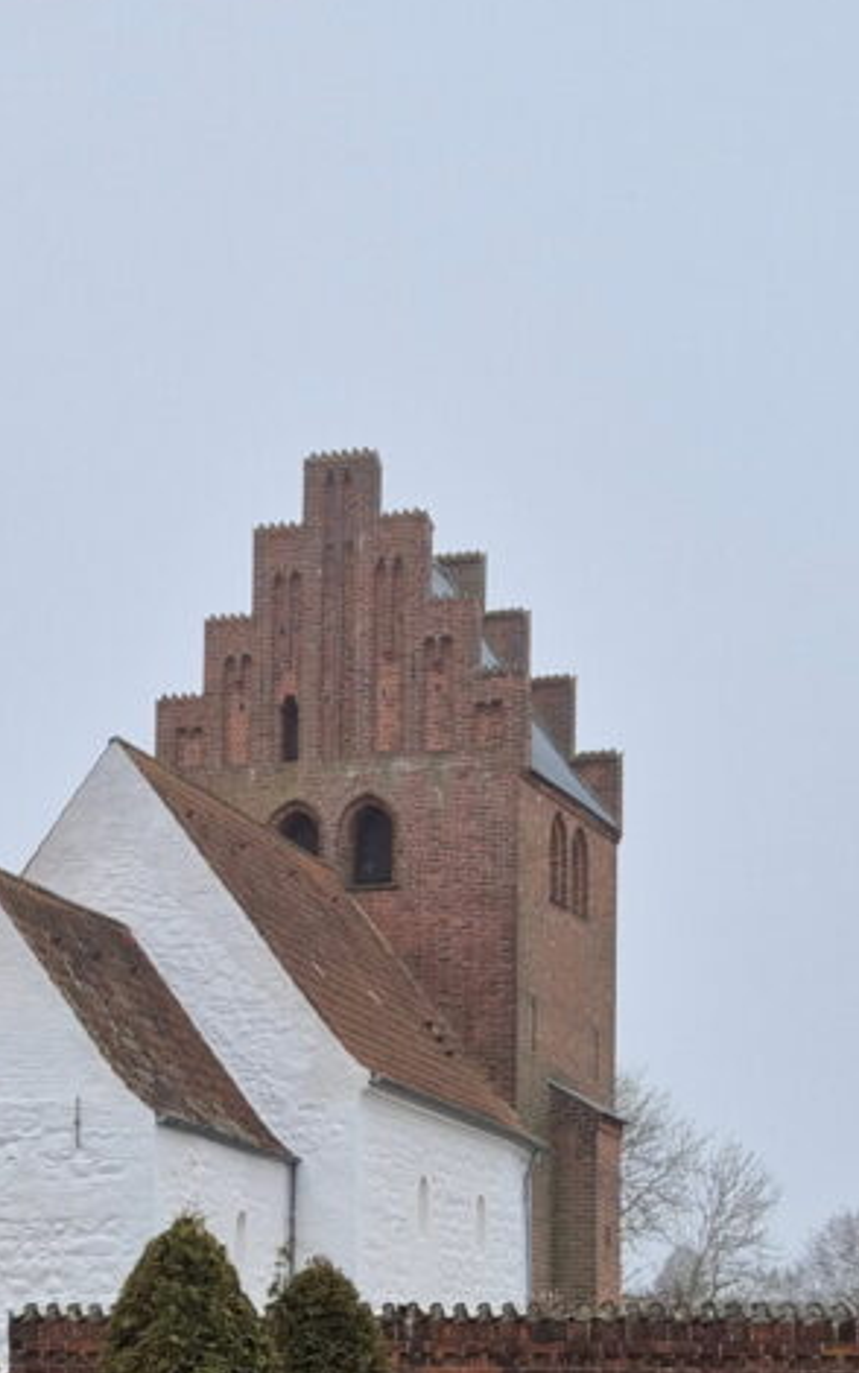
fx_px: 1685
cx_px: 172
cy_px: 1129
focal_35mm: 45
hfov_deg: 28.0
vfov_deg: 42.1
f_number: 1.8
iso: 25
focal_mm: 5.4
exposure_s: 1/264
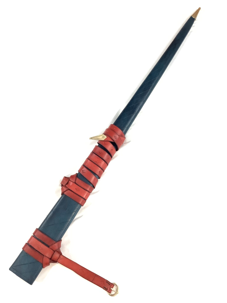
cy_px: 152
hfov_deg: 45.4
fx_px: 271
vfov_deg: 58.4
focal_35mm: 31
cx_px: 114
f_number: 2.4
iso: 200
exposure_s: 1/60
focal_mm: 3.3
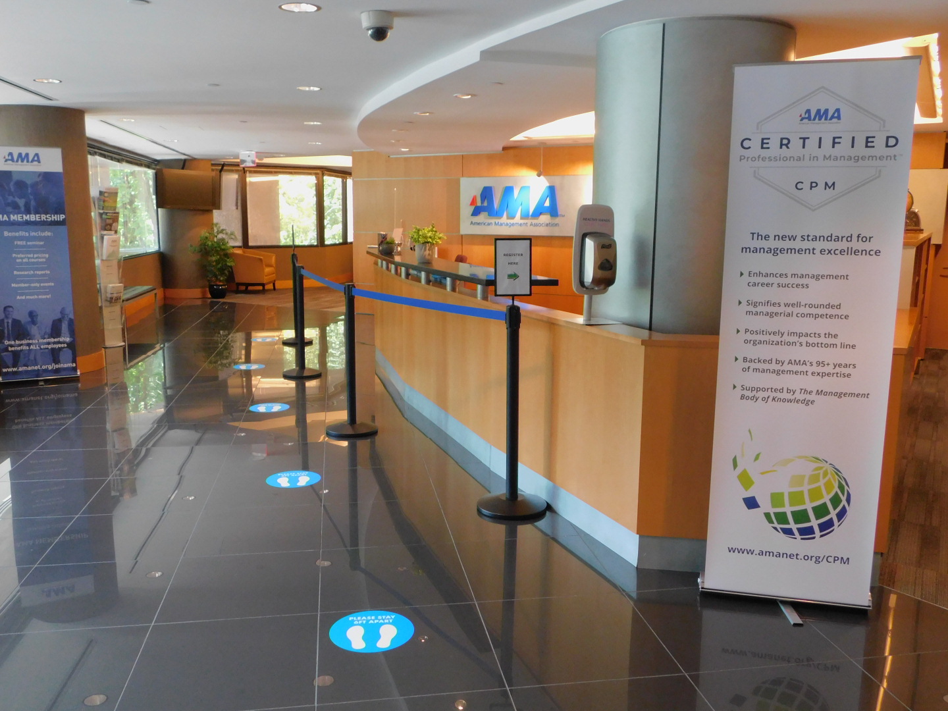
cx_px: 474
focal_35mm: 30
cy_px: 356
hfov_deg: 60.0
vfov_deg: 46.8
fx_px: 822
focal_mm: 5.3
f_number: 3.2
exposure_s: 1/30
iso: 320
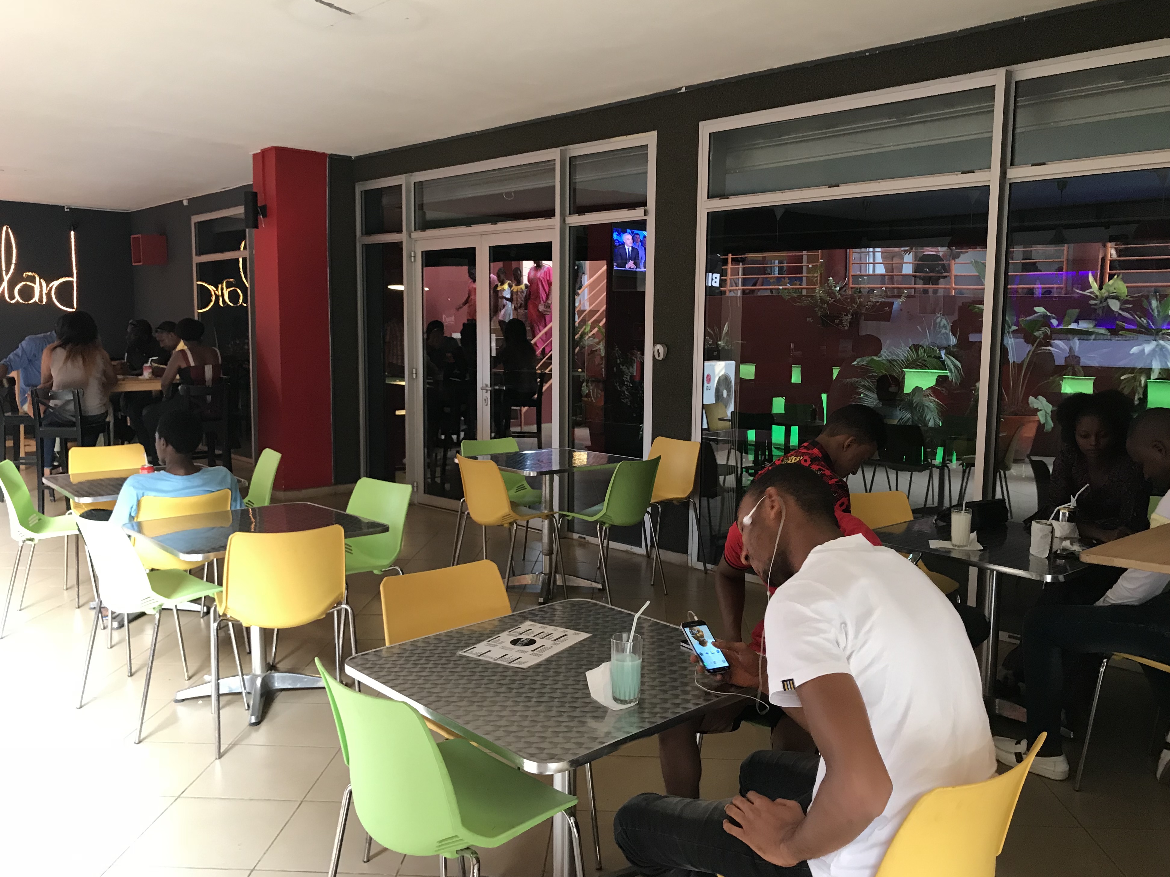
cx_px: 592
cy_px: 434
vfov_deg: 48.2
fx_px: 980
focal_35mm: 29
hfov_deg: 61.7
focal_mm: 3.99
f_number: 1.8
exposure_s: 1/17
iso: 64
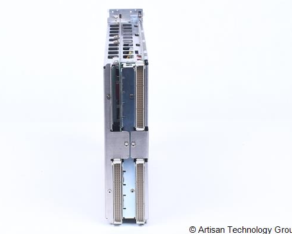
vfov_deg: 26.2
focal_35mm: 58
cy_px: 118
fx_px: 501
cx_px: 127
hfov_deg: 32.4
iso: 200
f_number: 14
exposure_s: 1/200
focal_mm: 34
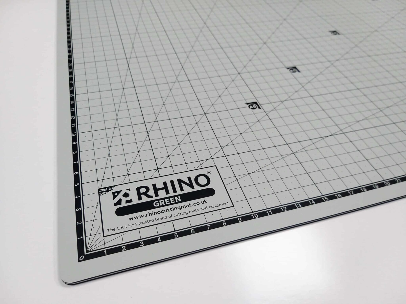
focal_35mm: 27
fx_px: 317
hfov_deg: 65.3
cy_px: 152
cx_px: 203
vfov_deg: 51.4
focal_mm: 3.93
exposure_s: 1/100
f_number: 1.7
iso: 100
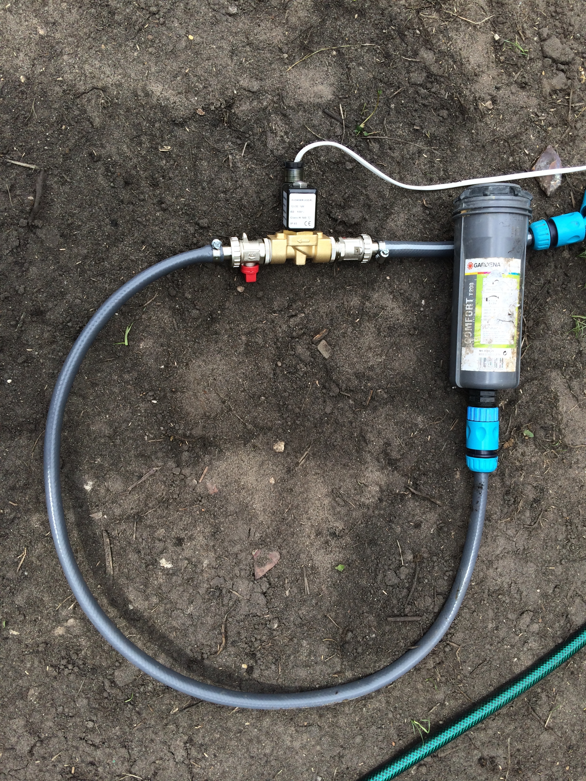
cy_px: 390
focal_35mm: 30
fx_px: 677
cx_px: 293
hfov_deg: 46.8
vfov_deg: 60.0
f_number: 2.2
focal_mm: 4.12
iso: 32
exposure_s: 1/774
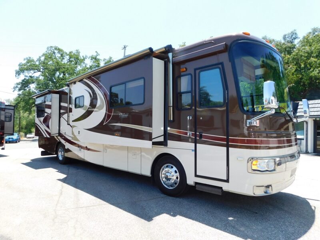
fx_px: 213
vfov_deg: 58.9
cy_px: 120
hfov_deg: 73.9
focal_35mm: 23
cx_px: 160
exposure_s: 1/640
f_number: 3
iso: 125
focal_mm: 4
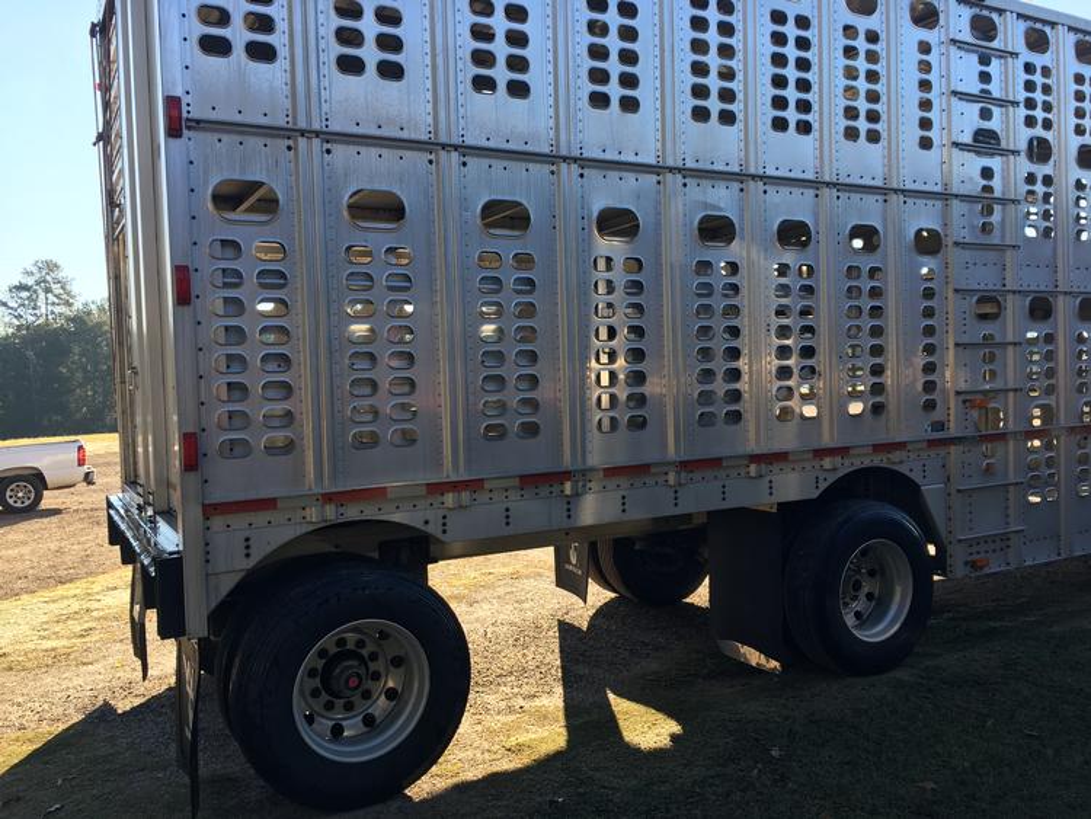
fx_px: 914
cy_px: 410
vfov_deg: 48.3
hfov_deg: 61.6
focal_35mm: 29
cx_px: 546
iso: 25
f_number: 2.2
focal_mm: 4.15
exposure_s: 1/398
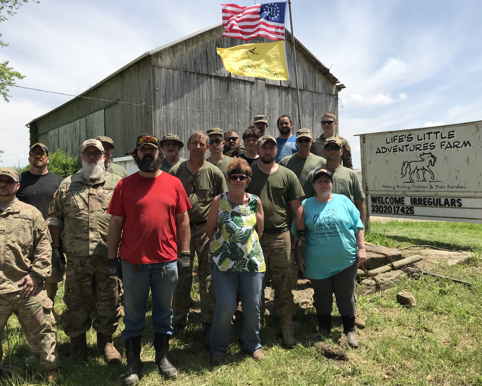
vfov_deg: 48.5
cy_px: 189
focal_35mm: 30
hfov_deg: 58.8
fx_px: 428
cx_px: 233
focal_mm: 3.99
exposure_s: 1/2227
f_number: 1.8
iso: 20
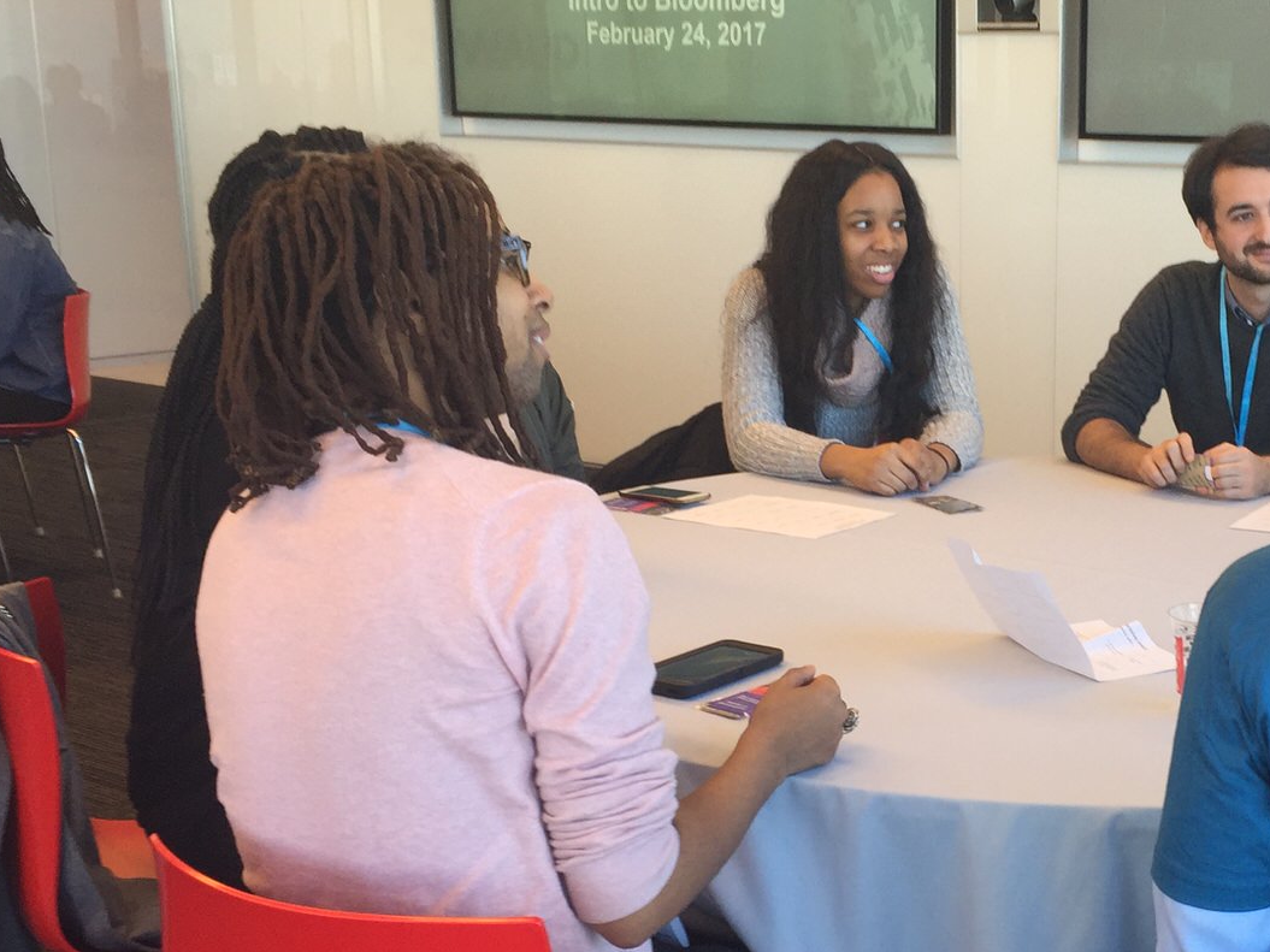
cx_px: 1036
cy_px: 623
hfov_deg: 33.8
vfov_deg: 26.4
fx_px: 2018
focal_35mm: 55
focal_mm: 4.15
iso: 32
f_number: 2.2
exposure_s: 1/60
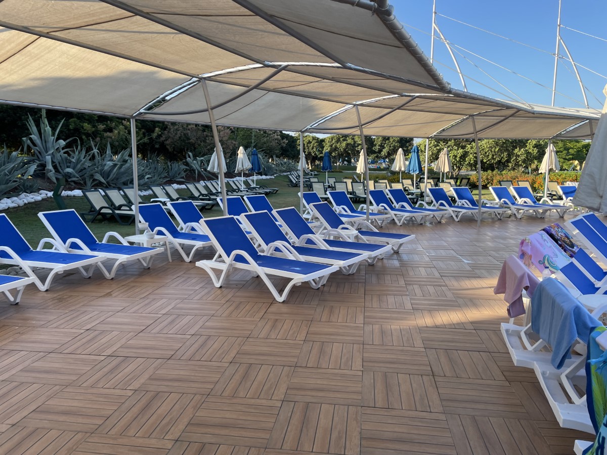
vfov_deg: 53.1
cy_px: 228
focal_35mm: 26
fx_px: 456
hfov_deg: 67.3
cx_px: 304
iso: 32
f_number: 1.6
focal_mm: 4.2
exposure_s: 1/626
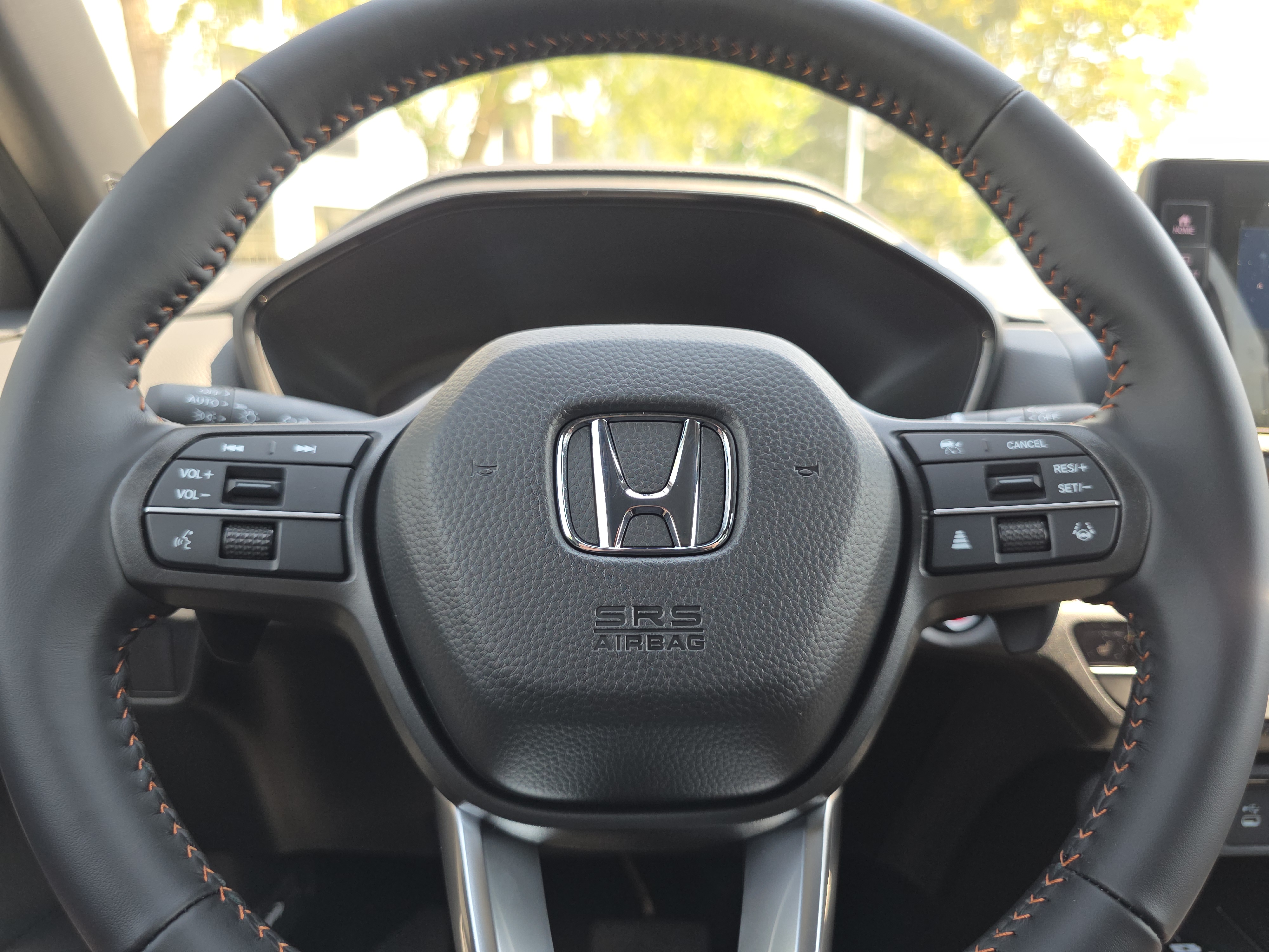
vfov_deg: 58.9
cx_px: 634
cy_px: 476
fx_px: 843
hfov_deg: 73.9
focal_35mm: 23
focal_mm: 6.3
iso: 64
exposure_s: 1/180
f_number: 1.7
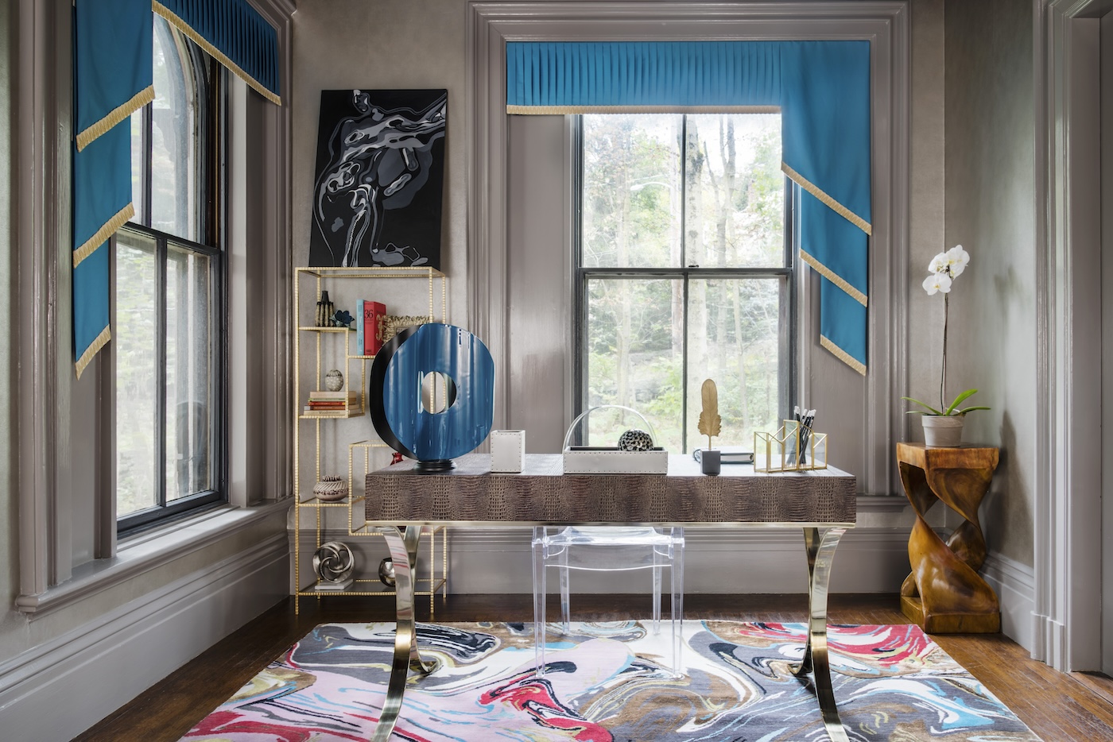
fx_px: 742
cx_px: 556
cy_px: 371
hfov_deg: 73.7
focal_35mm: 24
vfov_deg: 53.2
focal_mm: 24
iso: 100
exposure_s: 1/4
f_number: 8
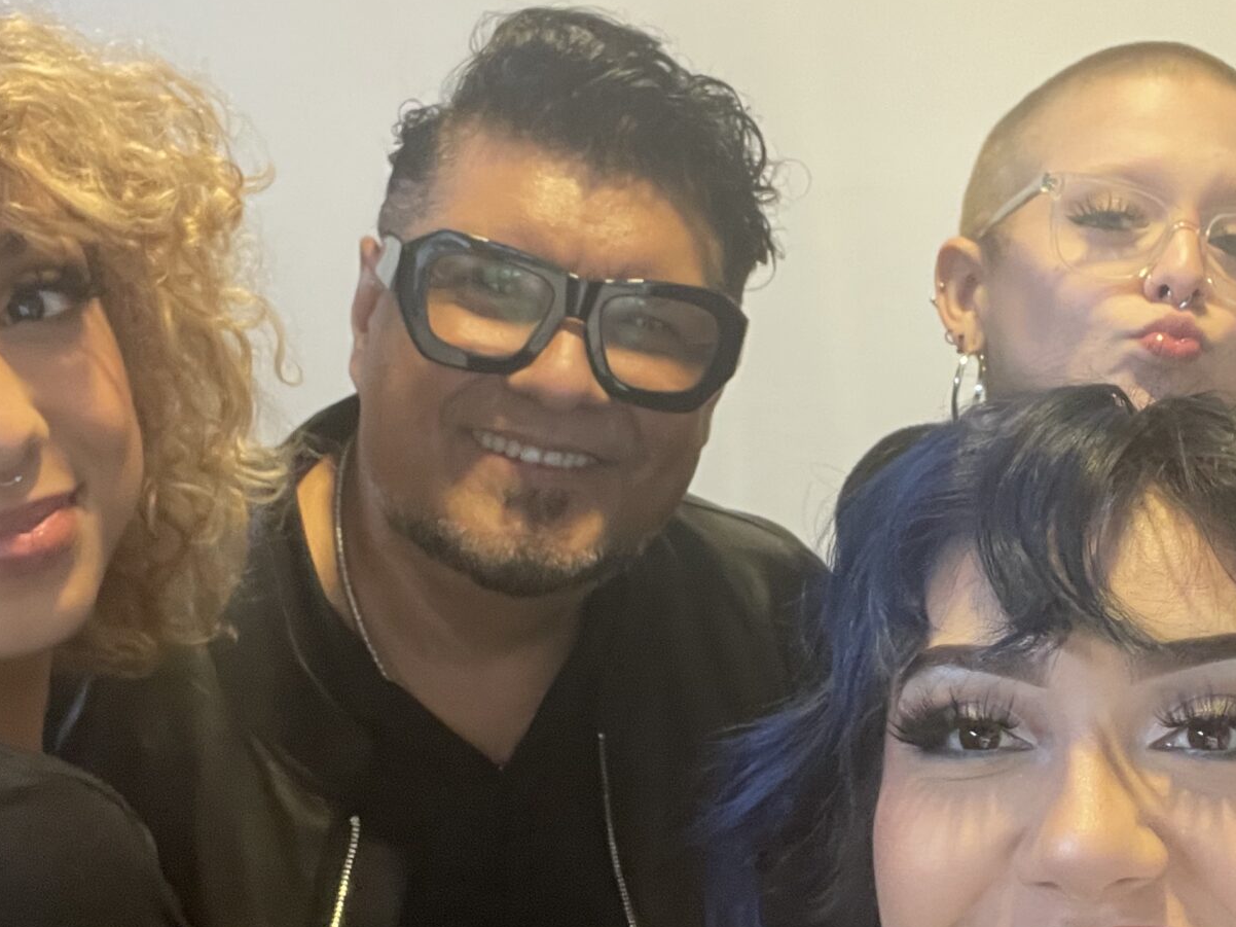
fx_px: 1749
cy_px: 629
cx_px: 882
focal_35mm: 49
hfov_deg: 38.2
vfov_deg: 29.4
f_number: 2.2
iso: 400
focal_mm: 2.71
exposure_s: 1/30
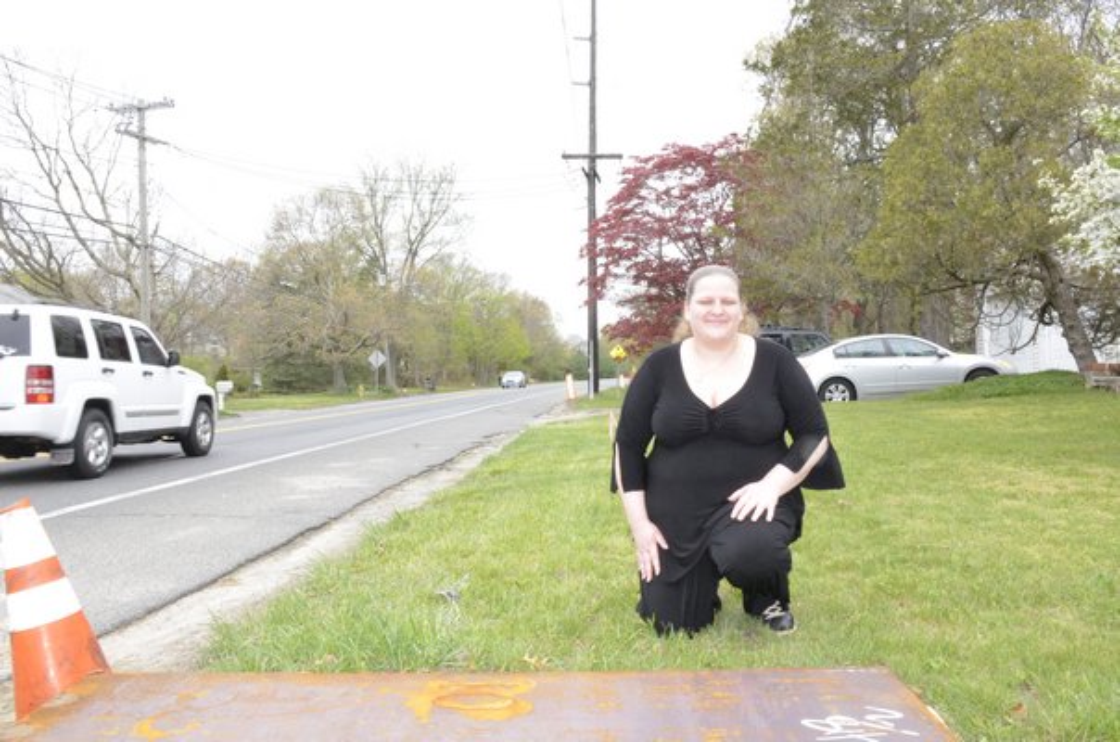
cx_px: 560
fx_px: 931
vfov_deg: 43.4
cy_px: 371
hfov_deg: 62.0
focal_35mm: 30
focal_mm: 20
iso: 3200
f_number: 22
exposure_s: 1/250
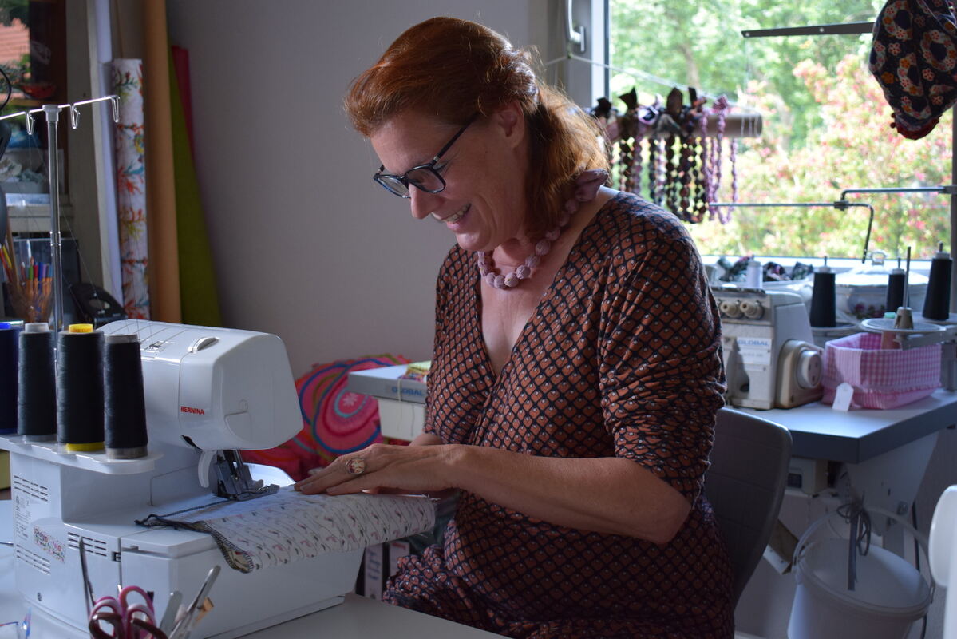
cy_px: 320
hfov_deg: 45.0
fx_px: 1157
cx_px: 478
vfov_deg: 30.9
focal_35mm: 44
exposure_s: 1/60
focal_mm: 29
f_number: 4.2
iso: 560
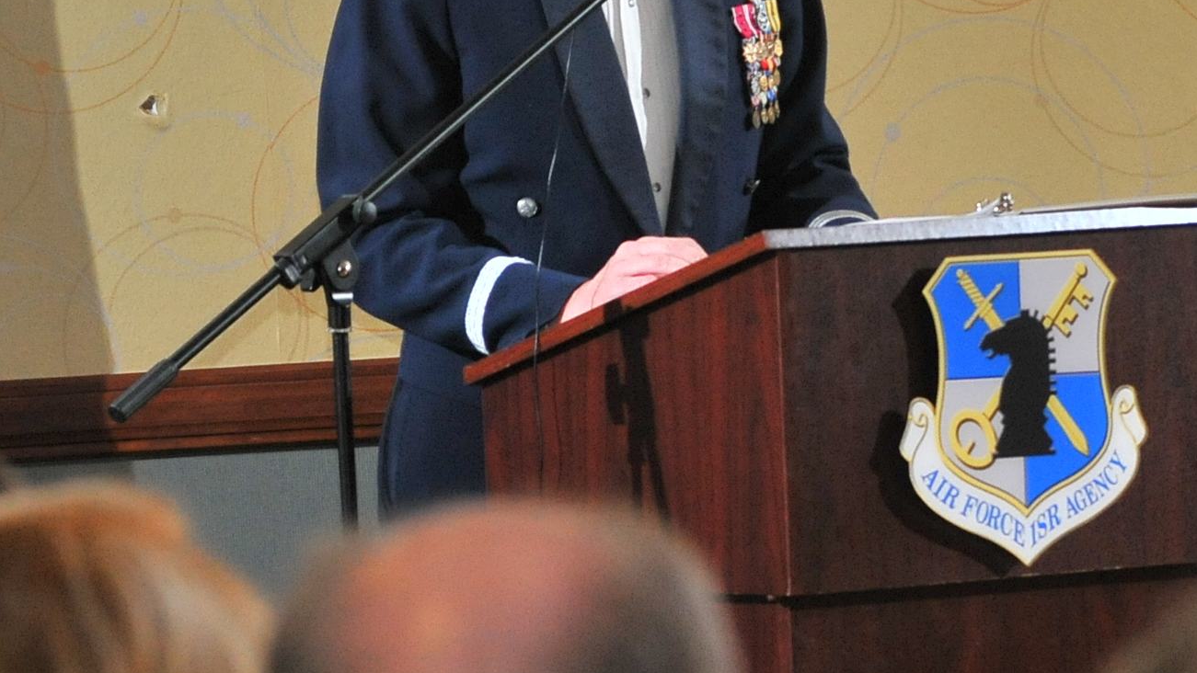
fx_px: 12316
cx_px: 846
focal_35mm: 388
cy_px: 501
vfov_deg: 3.1
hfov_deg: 5.6
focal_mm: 100
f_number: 5
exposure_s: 1/100
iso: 800
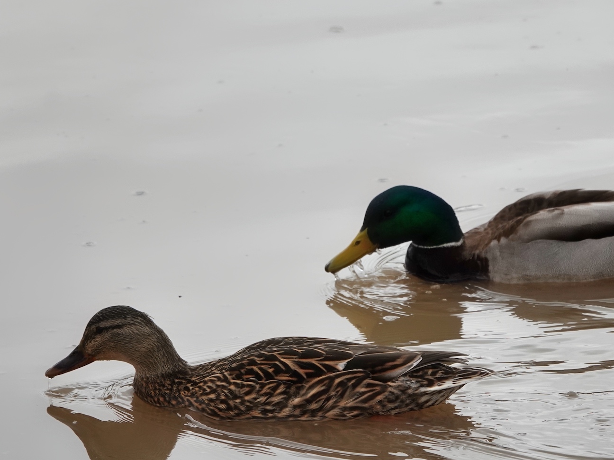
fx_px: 9117
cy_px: 306
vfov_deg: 2.9
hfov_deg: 3.9
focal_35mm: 514
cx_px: 479
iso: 100
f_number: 4
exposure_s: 1/500
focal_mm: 120.91
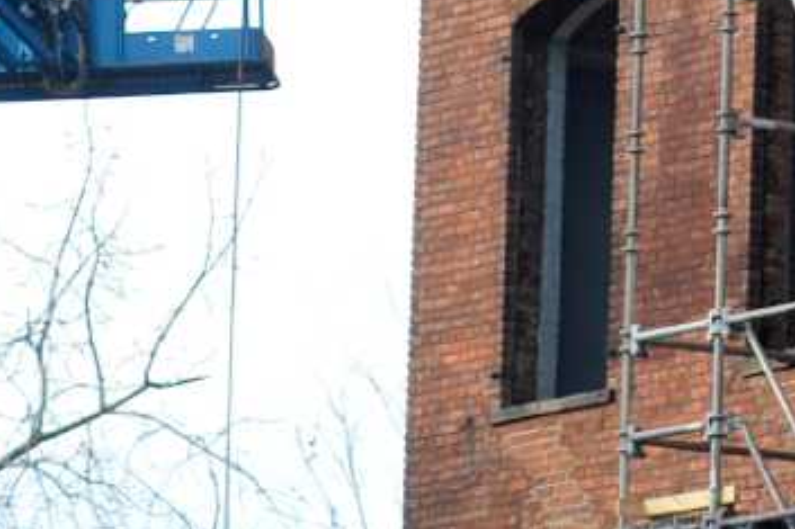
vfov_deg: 3.0
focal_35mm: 452
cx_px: 1520
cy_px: -304
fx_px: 9977
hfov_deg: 4.5
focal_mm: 78
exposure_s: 1/500
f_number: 5.6
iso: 500
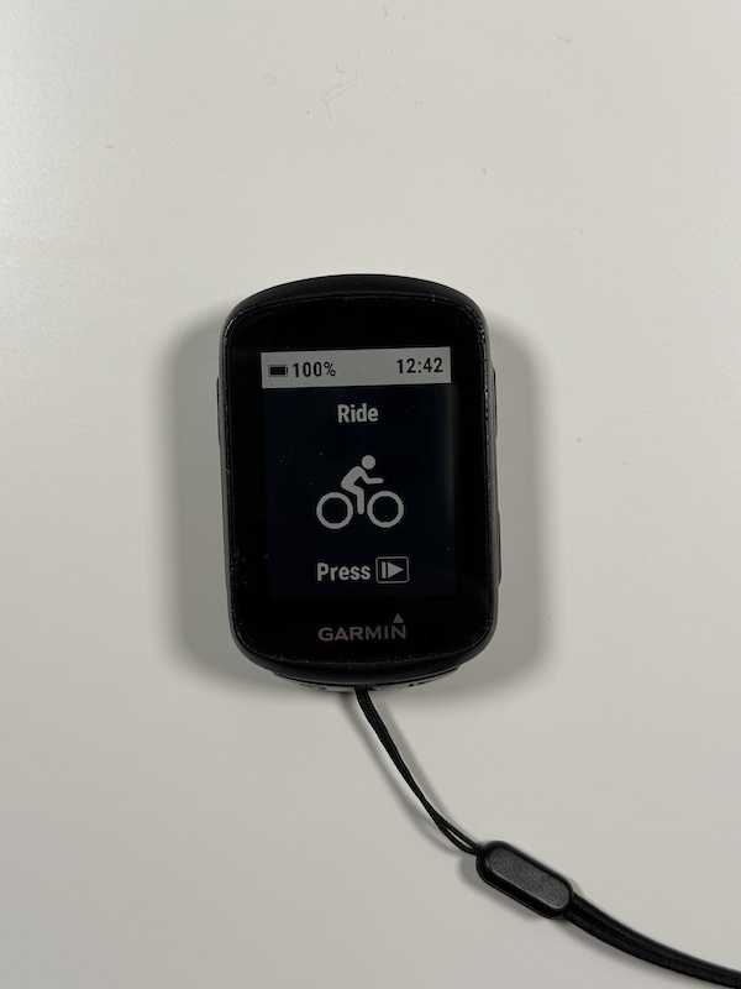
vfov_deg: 39.7
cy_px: 494
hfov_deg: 30.3
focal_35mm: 48
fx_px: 1370
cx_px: 370
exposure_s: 1/60
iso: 125
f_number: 1.78
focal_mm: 6.76
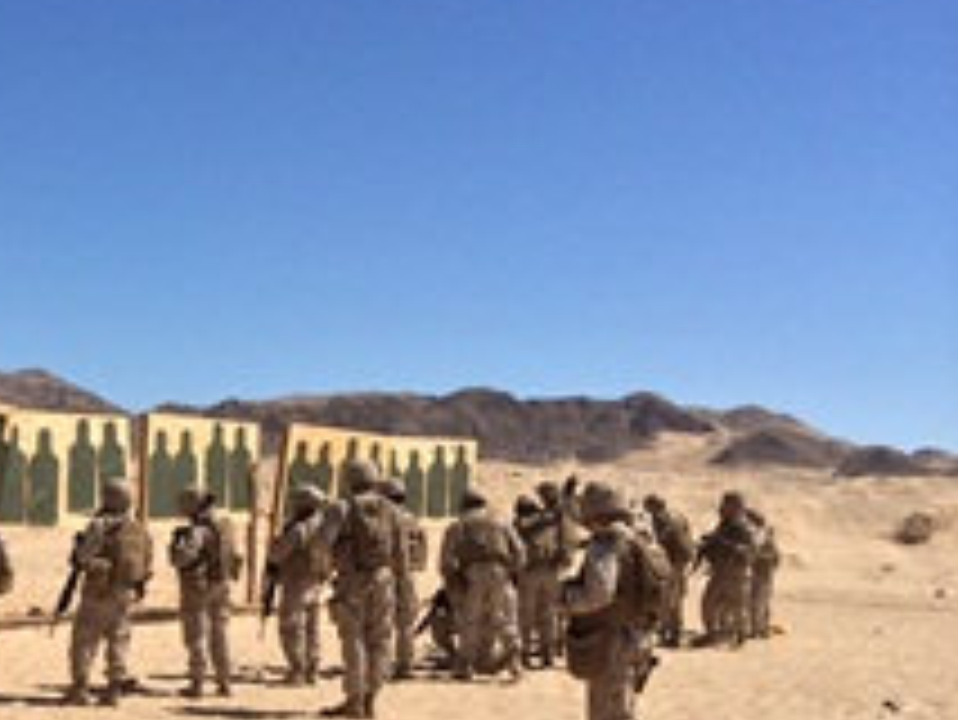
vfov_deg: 22.7
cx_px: -31
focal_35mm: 63
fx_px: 1745
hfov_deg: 28.5
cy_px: 652
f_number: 2.2
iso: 40
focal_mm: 4.12
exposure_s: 1/4115
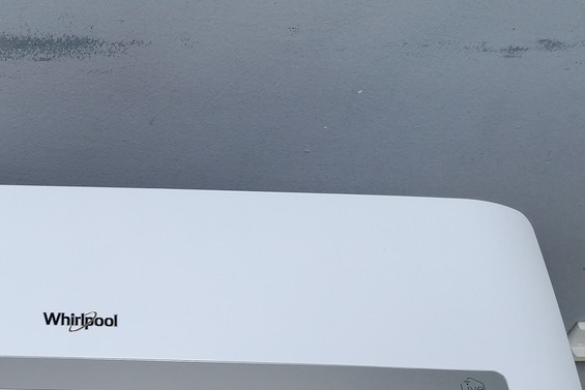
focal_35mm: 53
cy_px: 364
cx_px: 82
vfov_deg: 24.7
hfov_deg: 35.7
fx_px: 861
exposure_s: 1/33.3
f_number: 1.8
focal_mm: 4.75
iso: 125
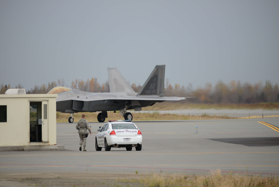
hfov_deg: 5.2
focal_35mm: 400
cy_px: 94
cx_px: 140
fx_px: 3101
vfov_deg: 3.4
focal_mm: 400
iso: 1000
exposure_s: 1/500
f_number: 6.3
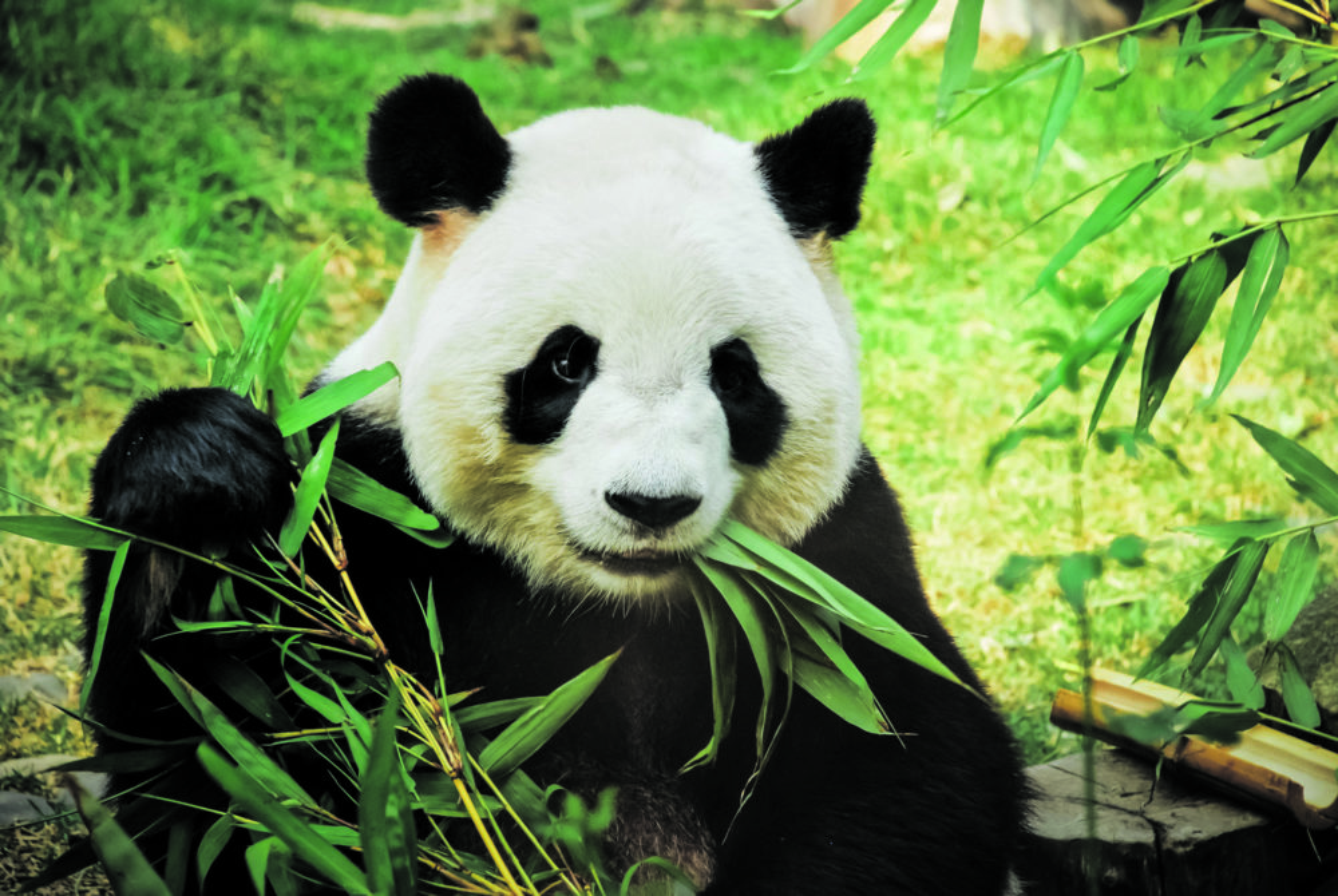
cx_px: 669
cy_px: 448
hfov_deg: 11.0
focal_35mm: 188
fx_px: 6979
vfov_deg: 7.3
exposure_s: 1/160
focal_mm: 125
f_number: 7.1
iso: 400
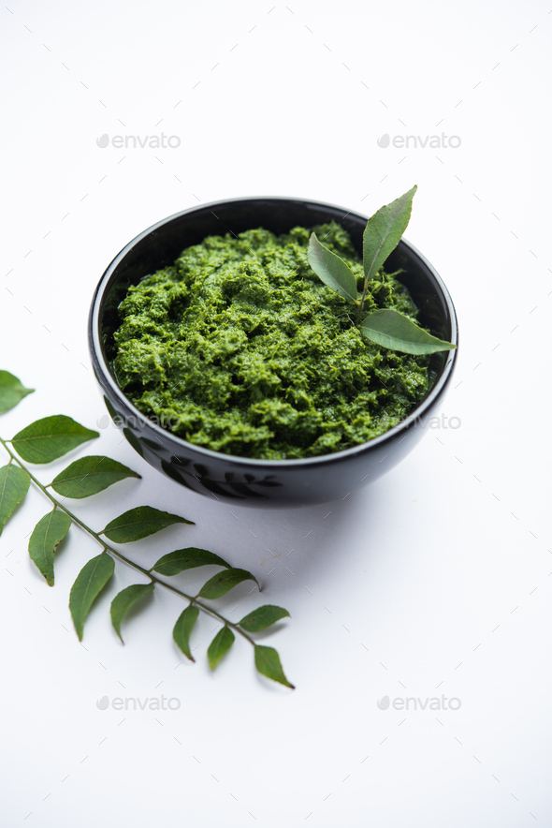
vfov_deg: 33.4
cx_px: 276
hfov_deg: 22.6
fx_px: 1379
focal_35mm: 60
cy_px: 414
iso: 100
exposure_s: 1/125
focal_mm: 60
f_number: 4.5
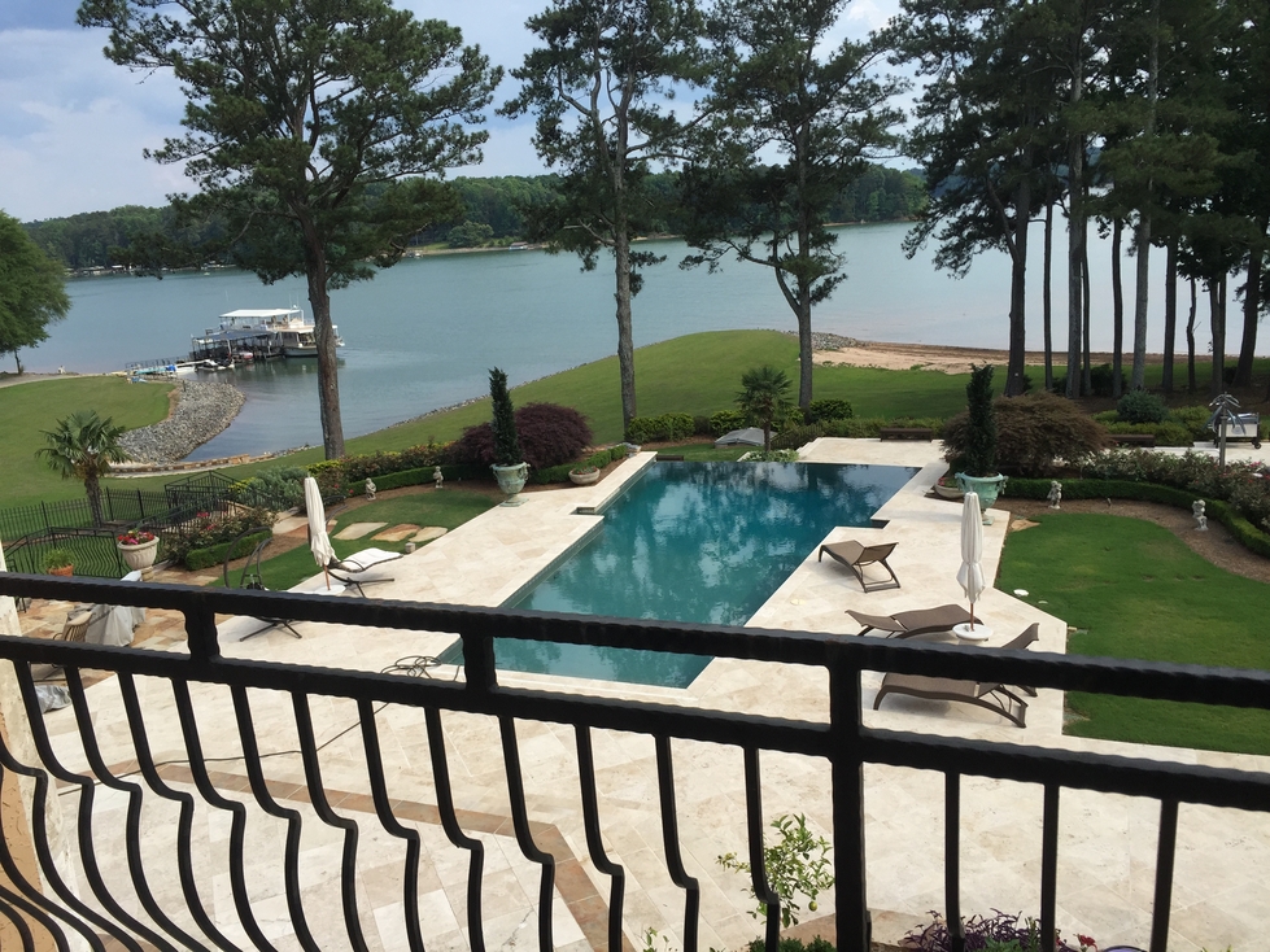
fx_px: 1064
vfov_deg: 48.2
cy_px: 476
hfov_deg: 61.7
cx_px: 635
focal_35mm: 29
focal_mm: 4.15
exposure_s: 1/1319
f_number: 2.2
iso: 32
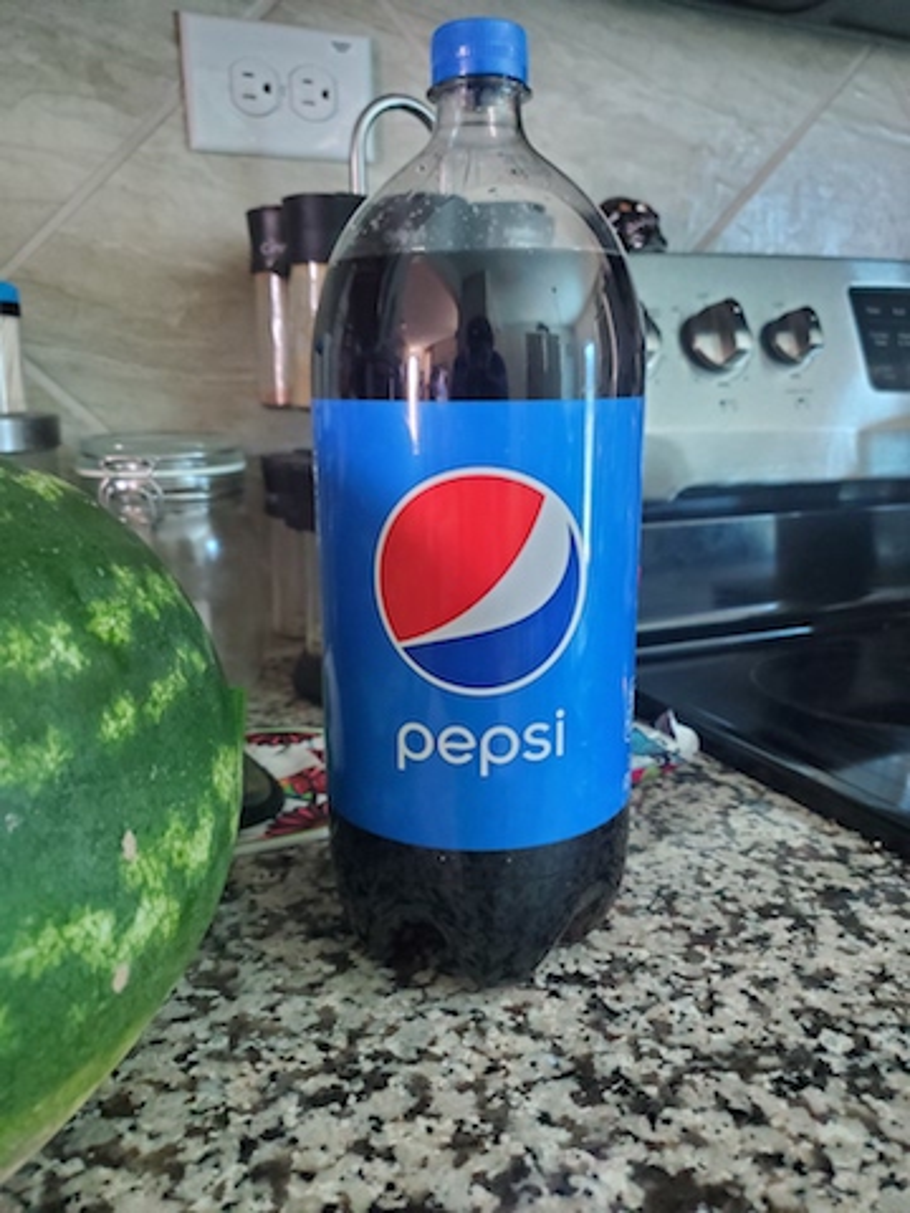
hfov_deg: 53.1
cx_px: 455
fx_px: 911
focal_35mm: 26
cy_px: 606
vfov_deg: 67.3
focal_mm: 4.3
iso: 640
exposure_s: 1/40
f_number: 1.5
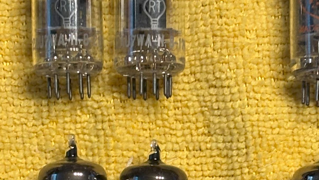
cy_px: 242
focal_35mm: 191
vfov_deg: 6.3
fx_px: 1616
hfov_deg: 11.3
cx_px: 159
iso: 160
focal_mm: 5.96
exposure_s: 1/50
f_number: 1.6
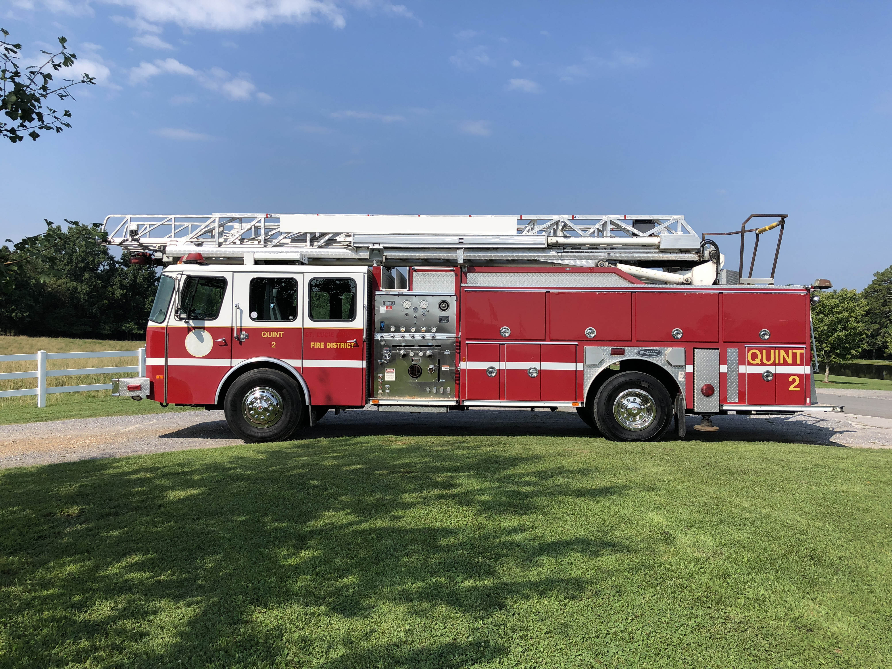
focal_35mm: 28
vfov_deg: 49.7
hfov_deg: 63.4
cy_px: 334
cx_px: 446
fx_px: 722
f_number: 1.8
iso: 20
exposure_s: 1/2315
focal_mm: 4
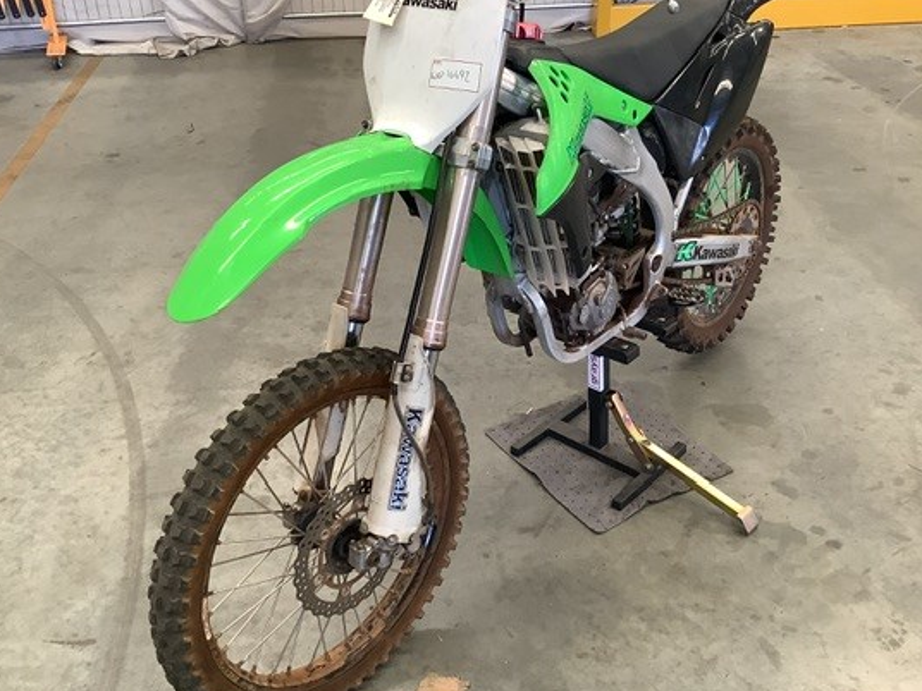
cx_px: 511
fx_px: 985
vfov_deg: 38.6
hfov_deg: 50.0
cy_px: 299
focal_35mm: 37
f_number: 2.4
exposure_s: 1/60
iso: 125
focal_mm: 3.3
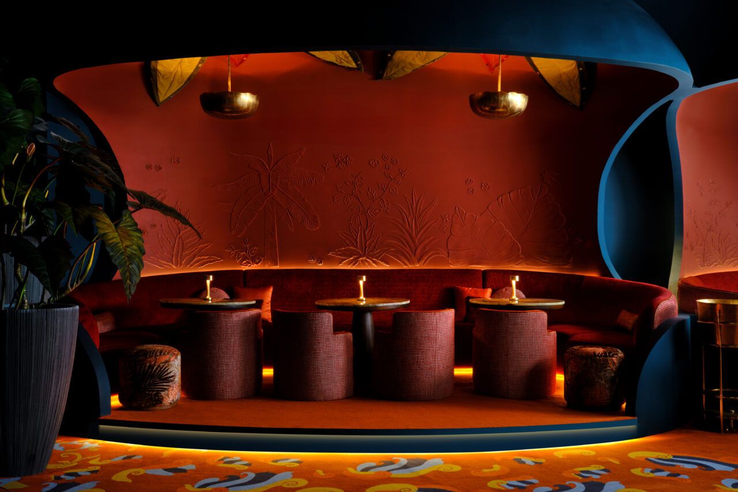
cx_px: 369
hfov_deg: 54.4
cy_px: 246
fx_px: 717
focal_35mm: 35
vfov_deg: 37.8
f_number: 13
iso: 250
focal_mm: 23.5
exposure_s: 15
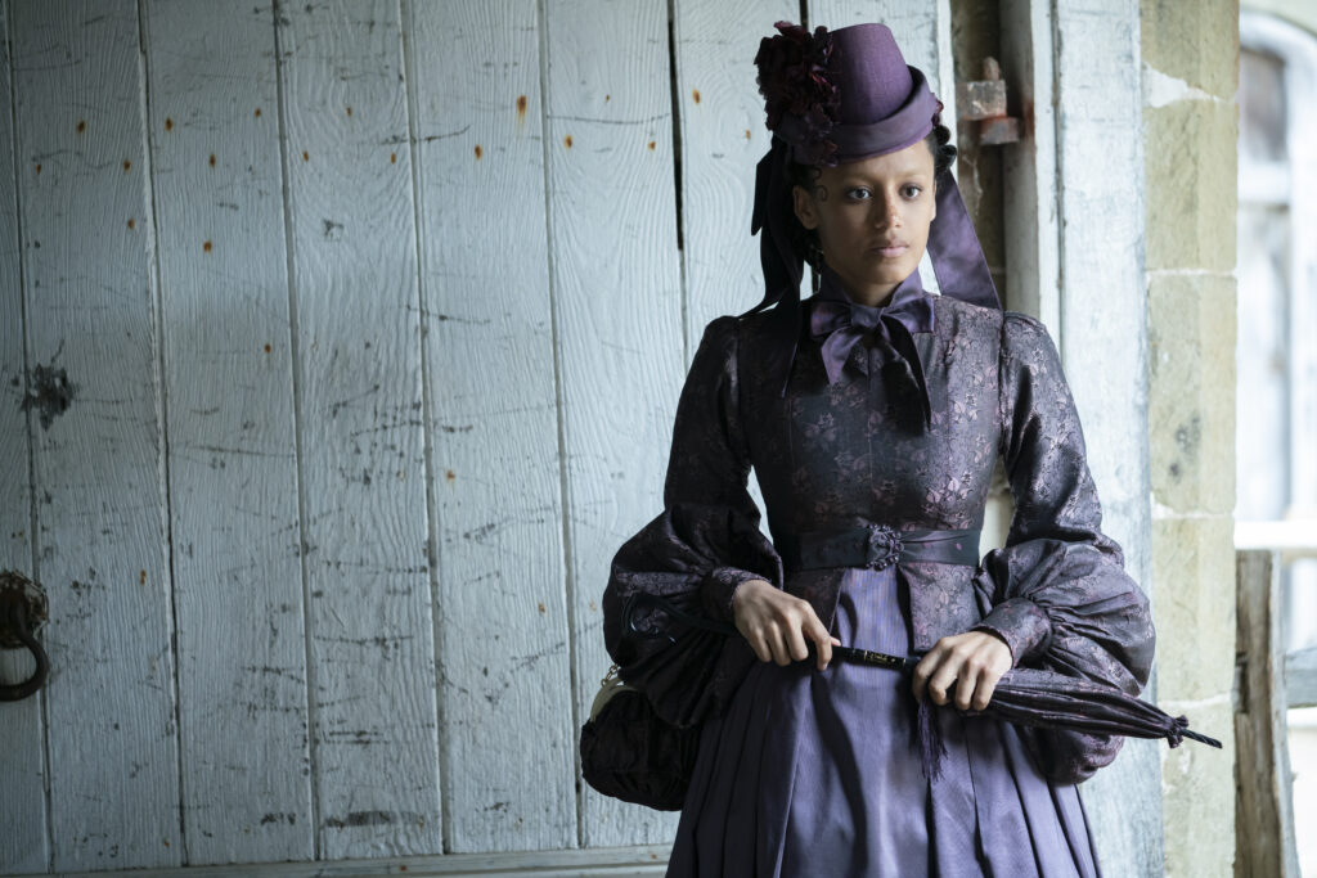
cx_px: 658
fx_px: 4171
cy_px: 439
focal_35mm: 114
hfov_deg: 17.9
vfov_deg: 12.0
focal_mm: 114
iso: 2000
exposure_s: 1/200
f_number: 2.8
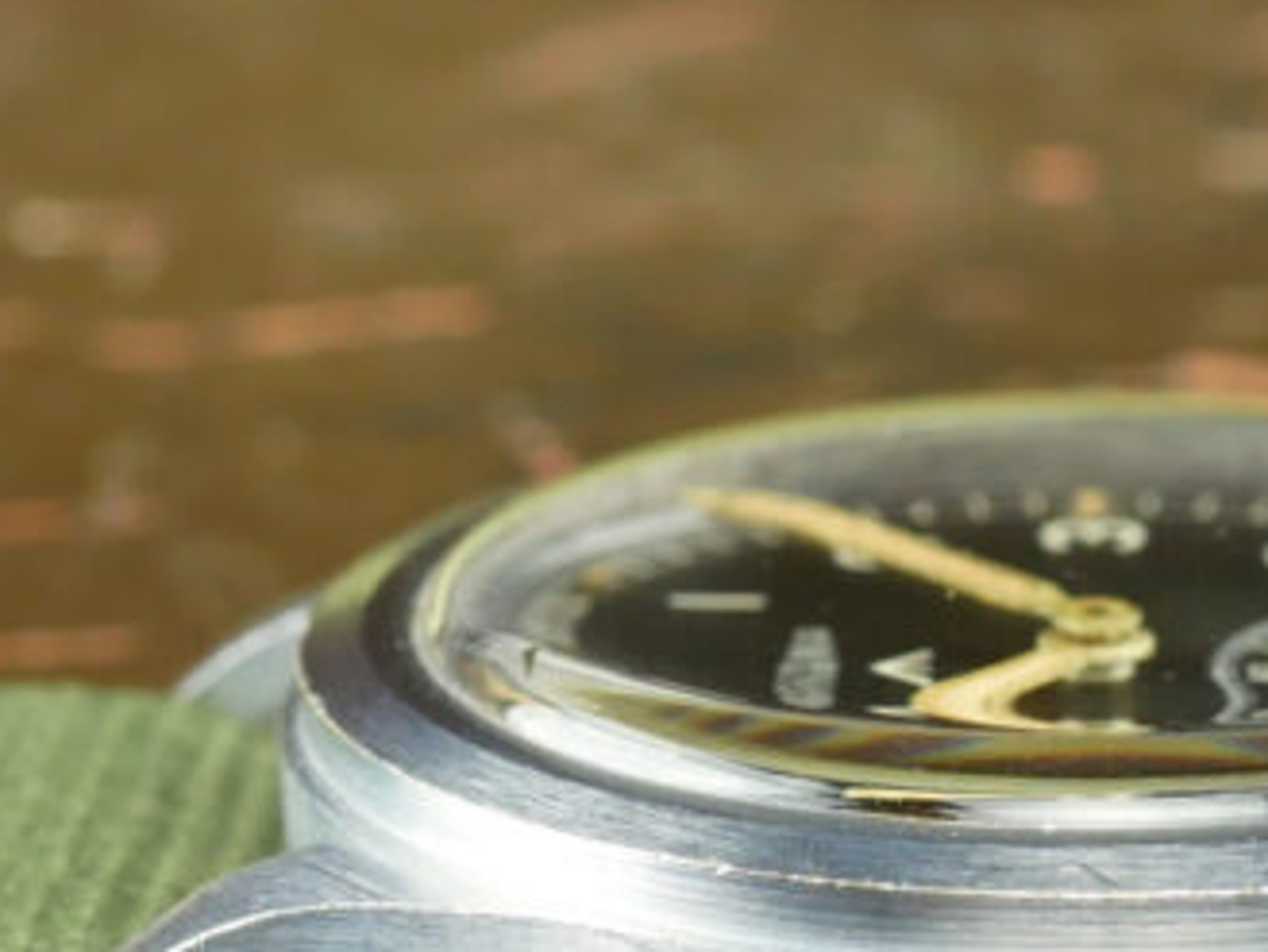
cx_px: 1056
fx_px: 6852
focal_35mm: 187
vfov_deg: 7.9
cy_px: 838
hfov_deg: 10.5
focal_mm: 30
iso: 800
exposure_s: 1/40
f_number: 6.3
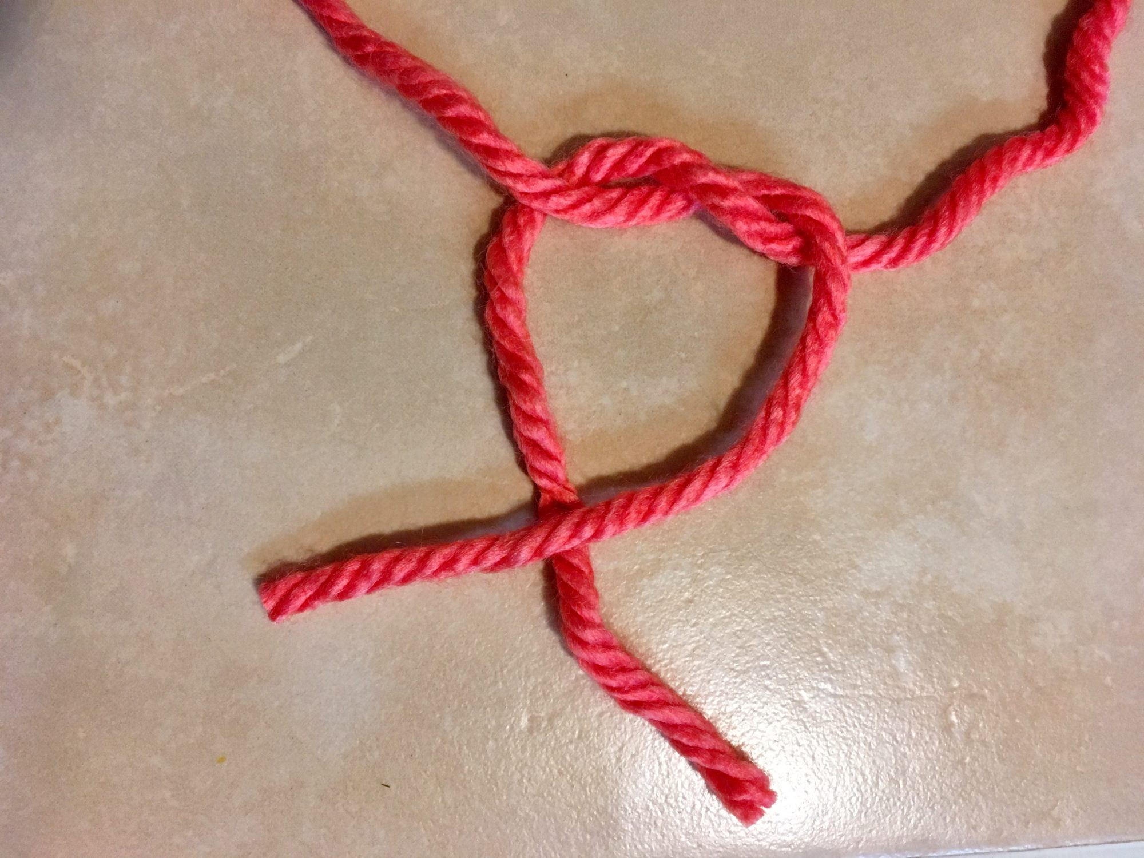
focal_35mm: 29
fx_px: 958
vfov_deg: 48.2
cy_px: 429
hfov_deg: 61.7
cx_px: 572
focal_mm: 4.15
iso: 125
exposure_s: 1/30
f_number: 2.2
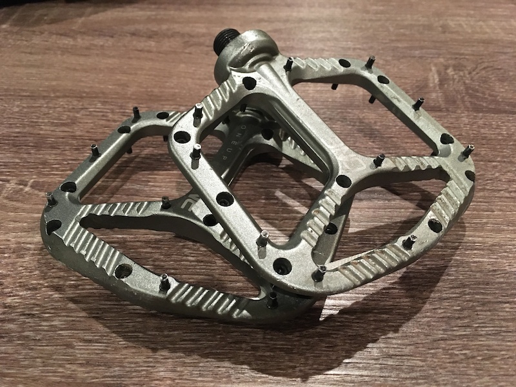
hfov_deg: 61.7
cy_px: 194
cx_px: 258
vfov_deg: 48.2
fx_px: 432
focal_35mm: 29
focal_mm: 4.15
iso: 250
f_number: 2.2
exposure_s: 1/15
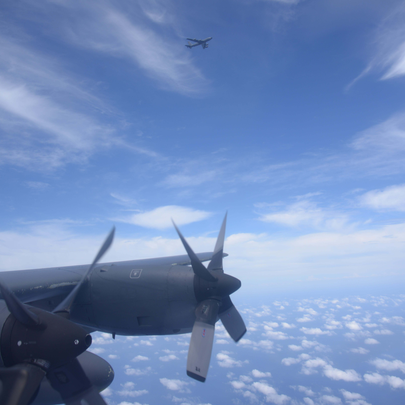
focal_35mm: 36
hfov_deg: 46.0
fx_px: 477
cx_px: 203
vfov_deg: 46.0
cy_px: 180
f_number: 3.5
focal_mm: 28
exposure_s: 1/3200
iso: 200
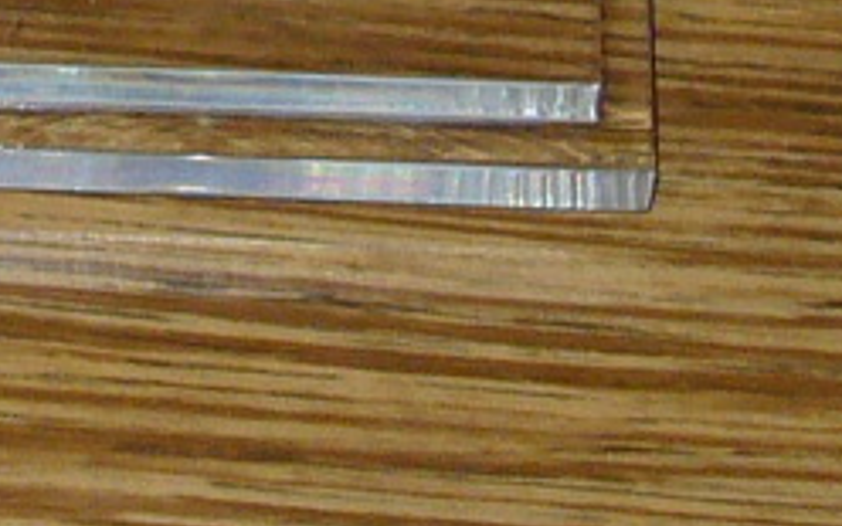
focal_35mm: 514
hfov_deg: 4.0
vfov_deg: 2.5
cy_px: -876
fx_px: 11795
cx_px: -1229
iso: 100
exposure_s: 1/30
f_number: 3.2
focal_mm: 11.4
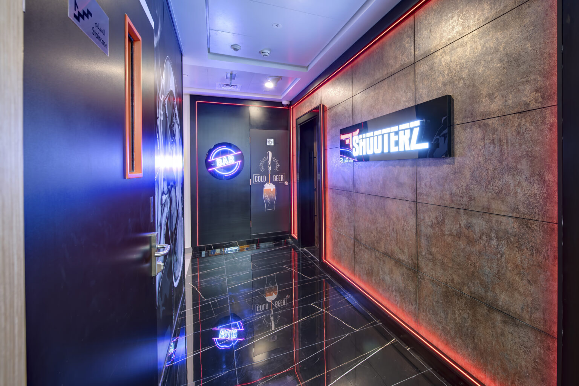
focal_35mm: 14
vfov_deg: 81.2
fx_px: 225
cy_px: 193
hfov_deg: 104.2
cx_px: 290
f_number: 8
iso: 100
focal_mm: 14
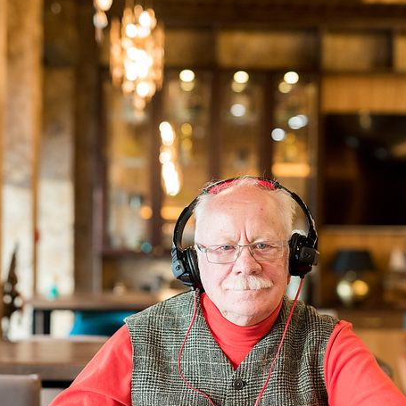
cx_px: 221
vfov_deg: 24.5
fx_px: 929
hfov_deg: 24.6
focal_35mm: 70
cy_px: 279
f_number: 2.5
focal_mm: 50
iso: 800
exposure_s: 1/160
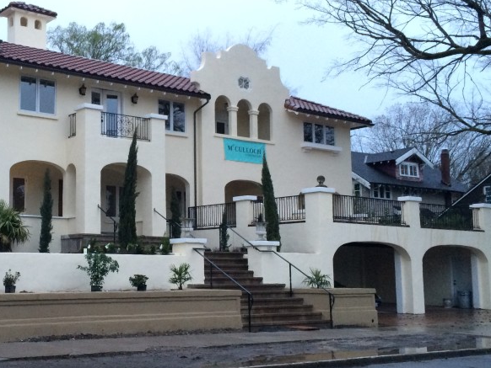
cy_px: 187
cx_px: 132
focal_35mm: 51
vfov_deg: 28.6
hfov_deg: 36.7
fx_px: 724
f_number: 2.2
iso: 160
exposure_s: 1/30
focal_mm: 4.15
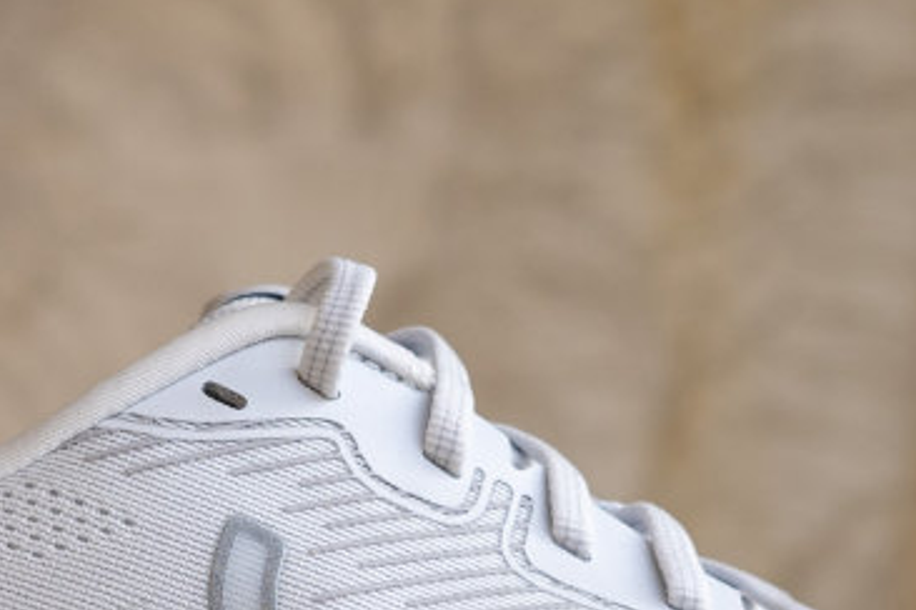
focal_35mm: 164
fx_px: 4173
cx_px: 398
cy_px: 749
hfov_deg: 12.5
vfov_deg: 8.3
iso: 125
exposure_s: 1/160
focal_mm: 50
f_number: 4
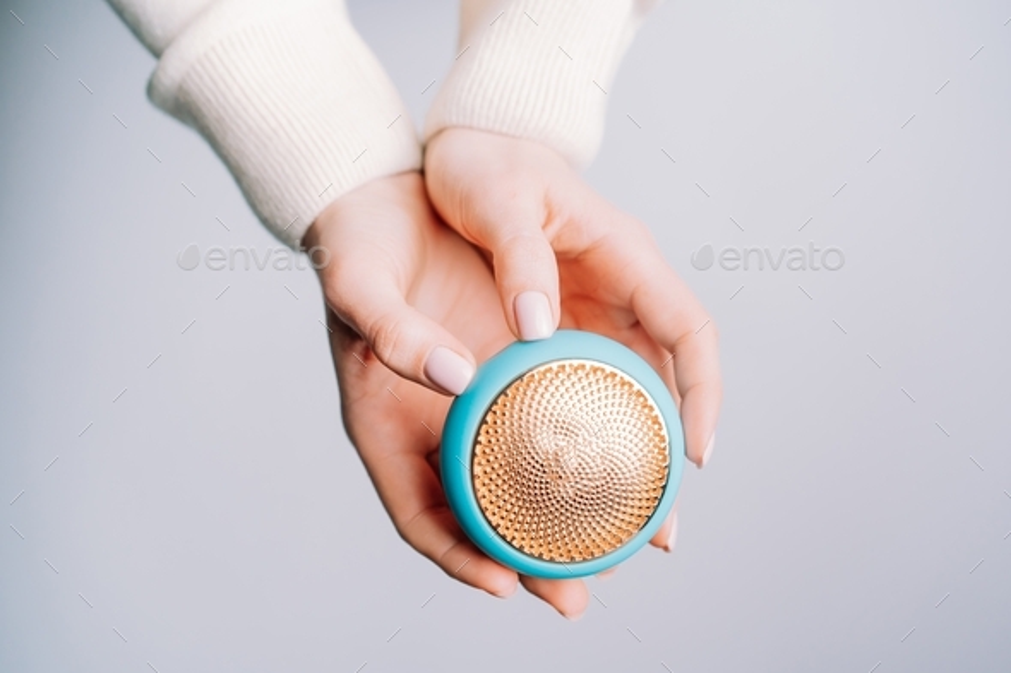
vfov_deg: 24.6
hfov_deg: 36.3
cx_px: 506
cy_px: 336
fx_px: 1544
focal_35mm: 55
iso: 800
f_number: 3.5
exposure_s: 1/160
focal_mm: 55
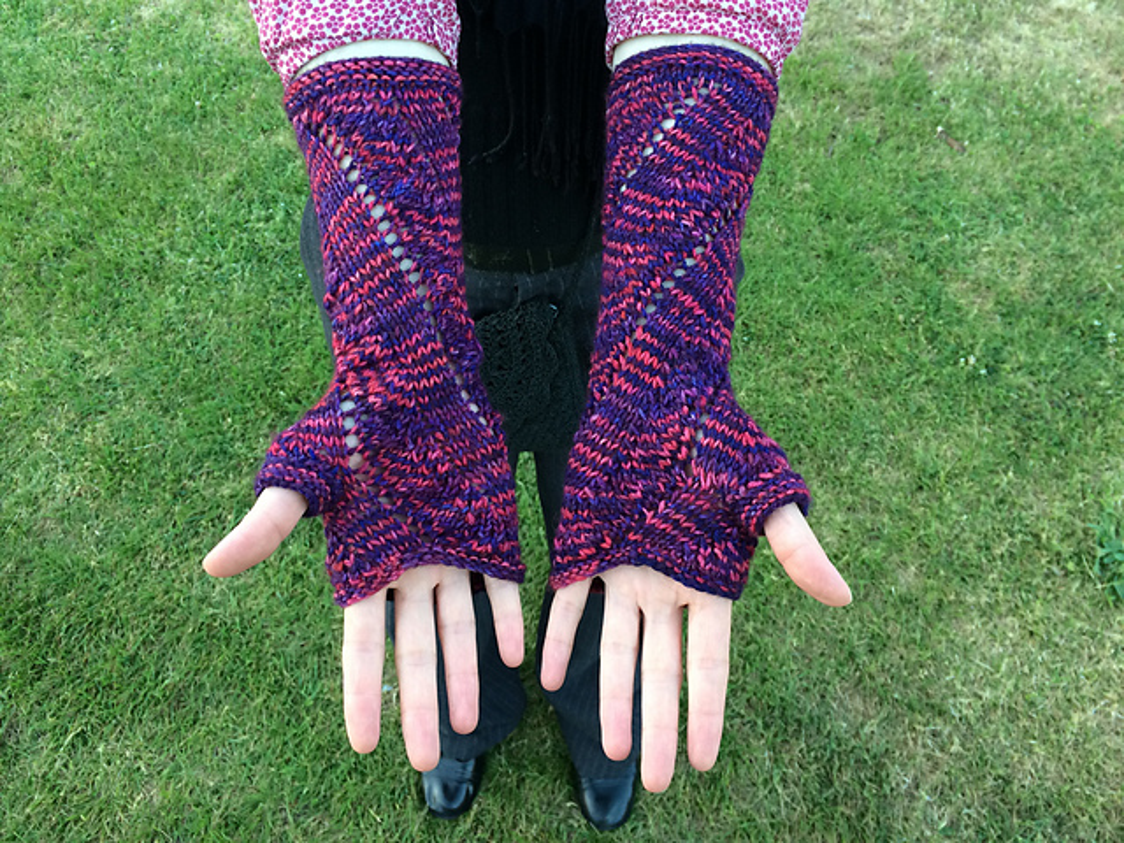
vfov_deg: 48.2
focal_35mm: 29
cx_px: 562
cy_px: 422
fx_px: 942
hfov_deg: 61.7
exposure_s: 1/30
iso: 40
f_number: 2.2
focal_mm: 4.15
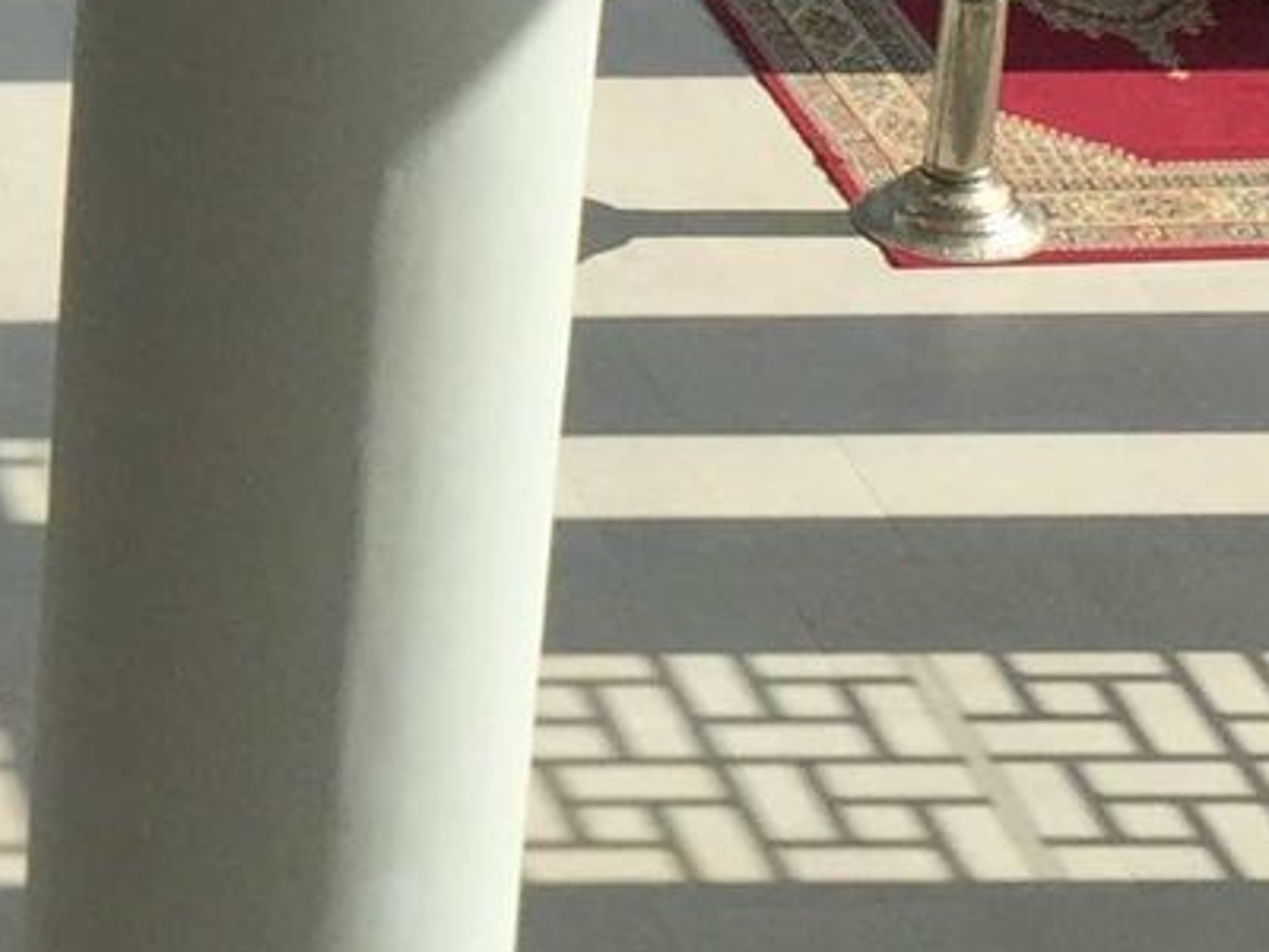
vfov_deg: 9.9
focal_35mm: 148
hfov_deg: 12.3
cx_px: -939
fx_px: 5426
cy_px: -205
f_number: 2.2
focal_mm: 4.15
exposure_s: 1/2475
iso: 32
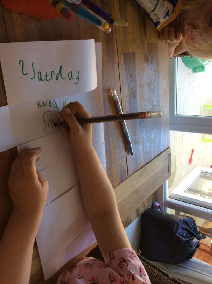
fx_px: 262
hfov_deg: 44.1
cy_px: 142
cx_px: 106
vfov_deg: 56.9
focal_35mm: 32
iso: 64
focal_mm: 3.3
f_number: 2.4
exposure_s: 1/100
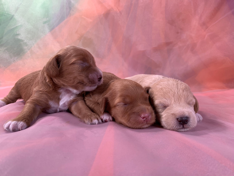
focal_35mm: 26
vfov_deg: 53.1
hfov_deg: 67.3
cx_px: 117
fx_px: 176
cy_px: 88
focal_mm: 4.25
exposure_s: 1/120
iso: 80
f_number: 1.8
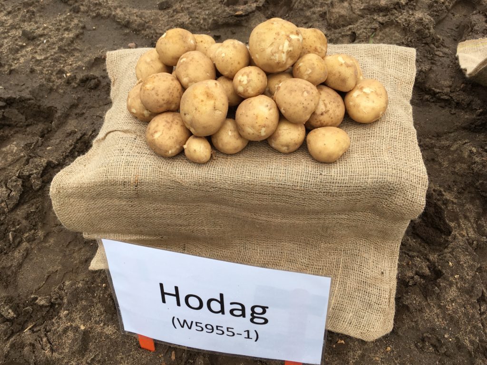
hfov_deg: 61.7
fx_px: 408
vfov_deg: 48.2
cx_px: 244
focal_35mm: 29
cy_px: 182
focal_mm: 4.15
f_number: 2.2
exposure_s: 1/986
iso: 25
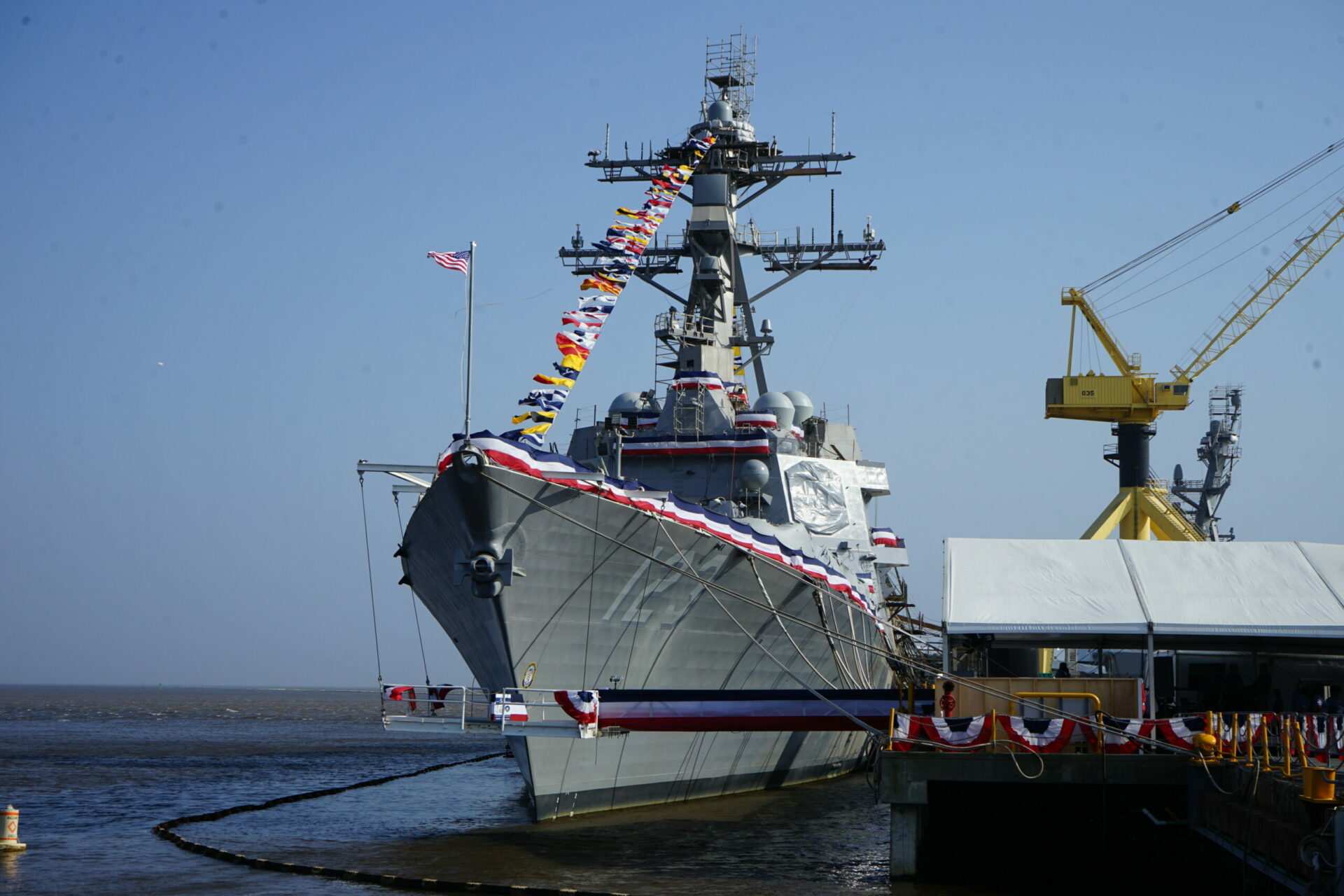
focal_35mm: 52
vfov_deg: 26.0
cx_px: 672
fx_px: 1941
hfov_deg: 38.2
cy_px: 448
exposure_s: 1/200
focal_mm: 52
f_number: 11
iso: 100
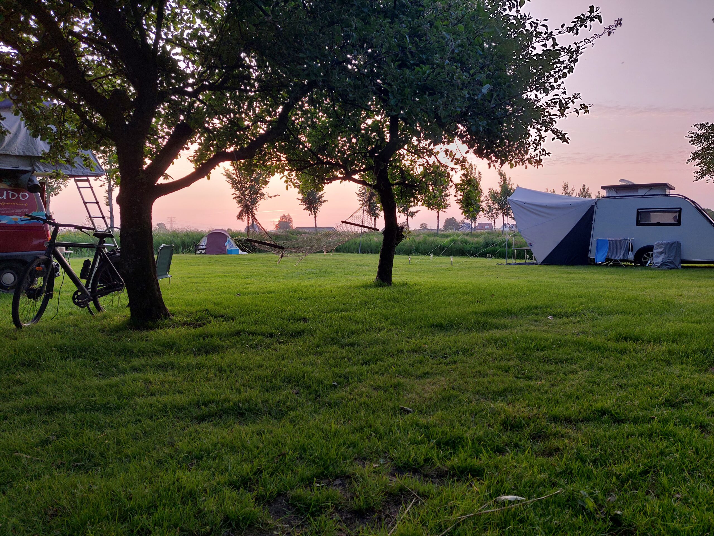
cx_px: 357
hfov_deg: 71.6
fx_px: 495
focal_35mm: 24
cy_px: 268
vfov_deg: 56.8
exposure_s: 1/60
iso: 50
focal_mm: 5.23
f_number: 1.8
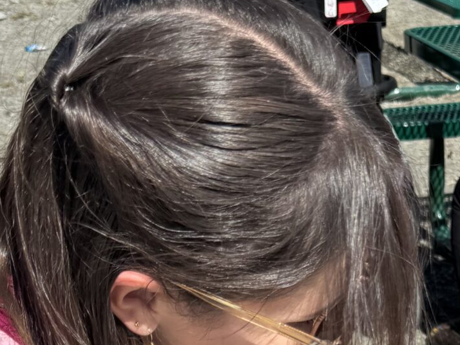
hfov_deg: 22.2
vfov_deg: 15.7
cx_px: 424
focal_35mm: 86
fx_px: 1143
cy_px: 527
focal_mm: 6.76
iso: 80
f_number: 1.78
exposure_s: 1/4608
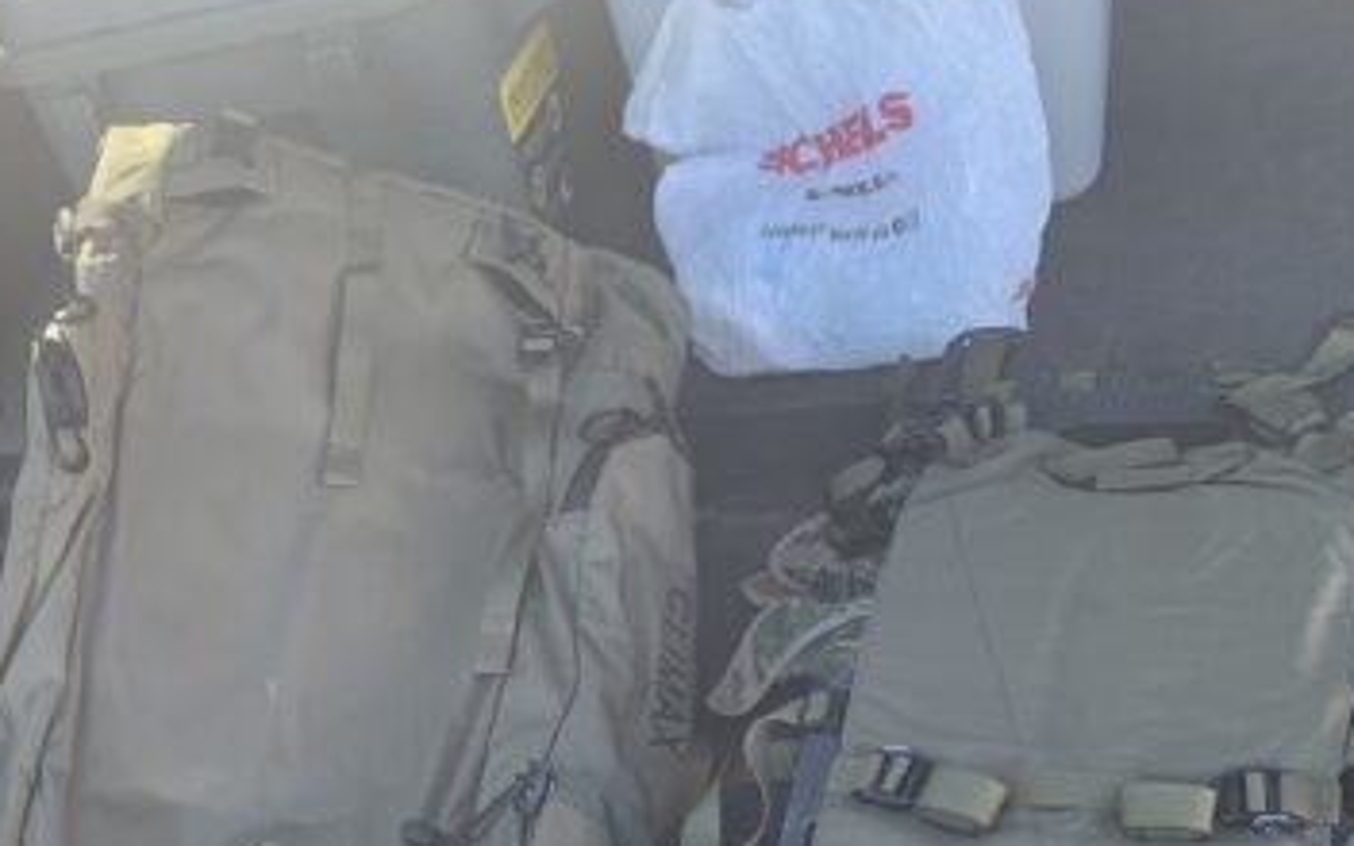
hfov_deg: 42.0
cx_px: 435
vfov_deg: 26.2
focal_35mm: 47
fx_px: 1734
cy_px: 811
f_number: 1.8
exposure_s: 1/121
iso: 25
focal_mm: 4.25
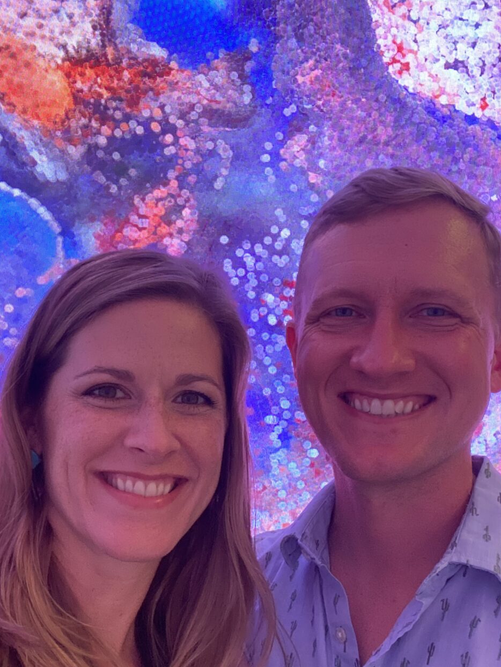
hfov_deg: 38.7
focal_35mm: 37
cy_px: 410
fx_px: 714
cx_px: 266
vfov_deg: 49.7
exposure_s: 1/40
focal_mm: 2.71
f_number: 2.2
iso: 400
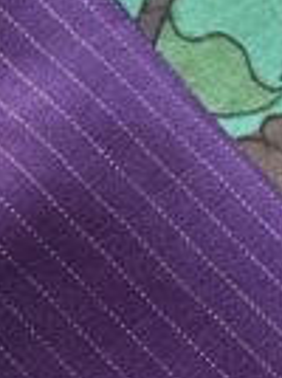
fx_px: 6429
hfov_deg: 2.5
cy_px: 485
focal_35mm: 590
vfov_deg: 3.4
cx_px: -99
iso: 160
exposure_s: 1/121
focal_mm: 9
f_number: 2.8
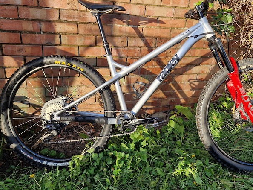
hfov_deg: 57.8
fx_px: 226
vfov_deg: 45.3
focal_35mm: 31
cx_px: 155
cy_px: 81
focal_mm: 5.4
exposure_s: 1/317
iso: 50
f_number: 1.8
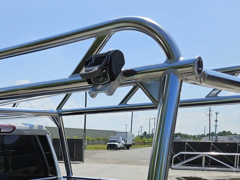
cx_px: 45
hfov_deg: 34.4
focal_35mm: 54
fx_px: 374
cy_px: 173
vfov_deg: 25.9
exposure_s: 1/3084
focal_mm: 5.4
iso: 25
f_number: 1.8
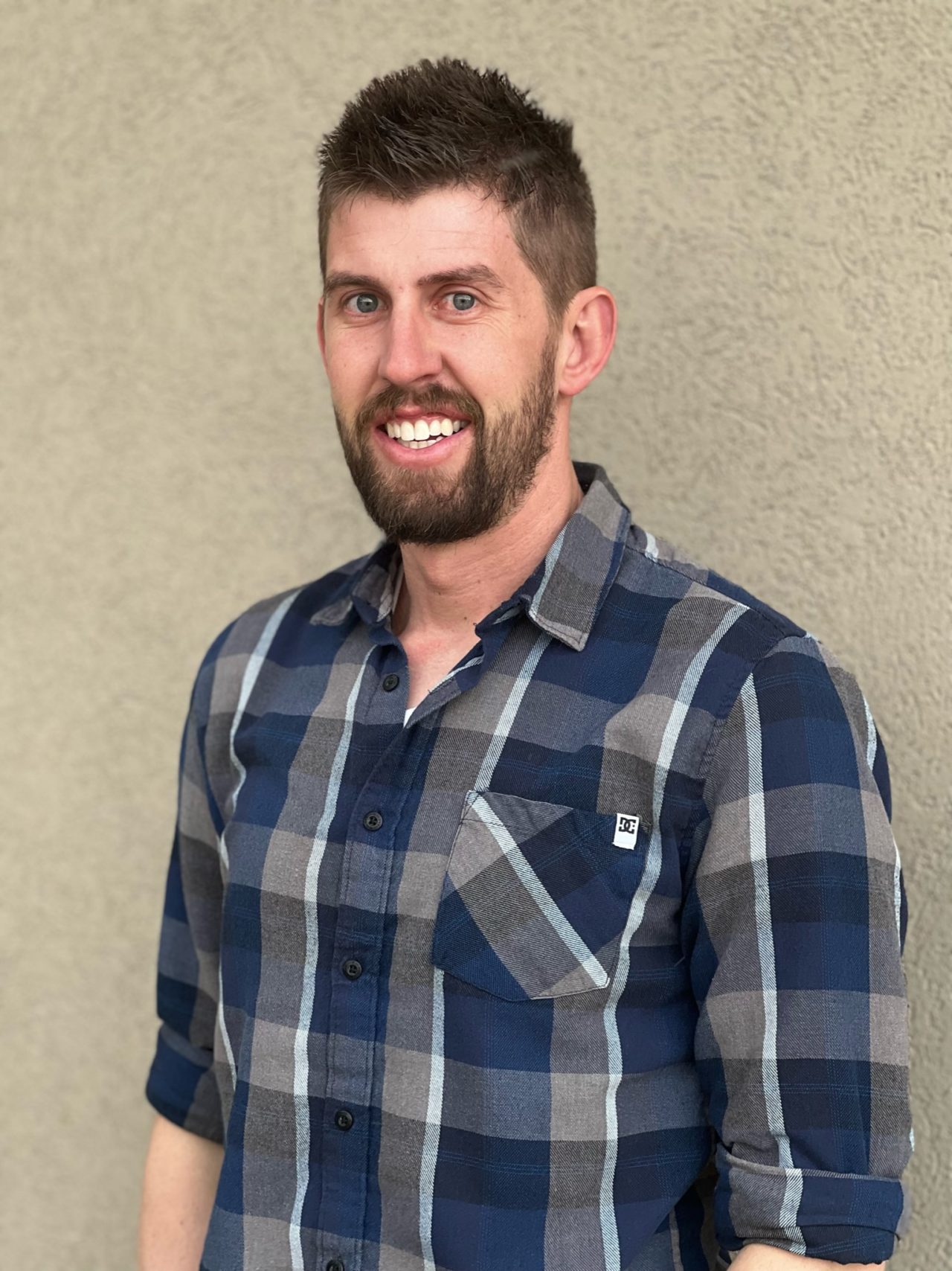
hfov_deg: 19.1
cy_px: 636
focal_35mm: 77
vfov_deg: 25.3
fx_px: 2825
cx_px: 476
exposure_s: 1/121
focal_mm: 9
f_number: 2.8
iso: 50
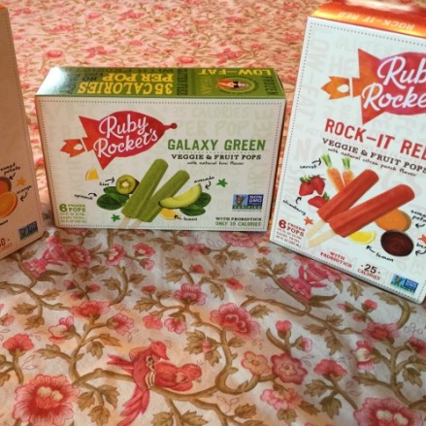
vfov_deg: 47.2
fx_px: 487
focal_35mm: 35
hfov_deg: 46.9
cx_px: 168
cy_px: 209
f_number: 2.2
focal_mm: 4.15
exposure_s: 1/30
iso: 80
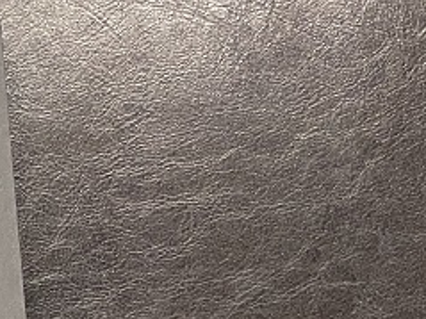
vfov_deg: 6.5
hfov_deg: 8.5
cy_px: 511
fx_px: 2743
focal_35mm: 223
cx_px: -349
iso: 400
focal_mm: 6
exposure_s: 1/50
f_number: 2
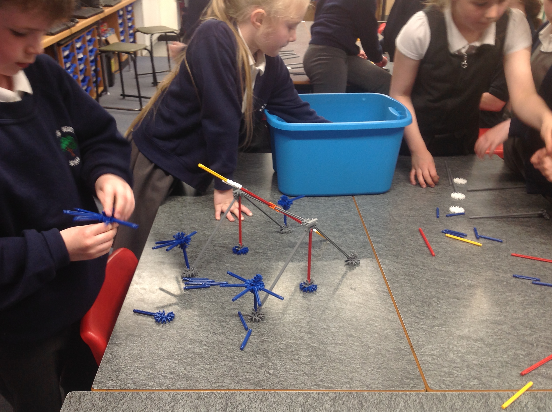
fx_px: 573
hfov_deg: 51.4
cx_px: 269
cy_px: 208
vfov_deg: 39.6
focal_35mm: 36
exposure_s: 1/15
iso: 64
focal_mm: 4.28
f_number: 2.4
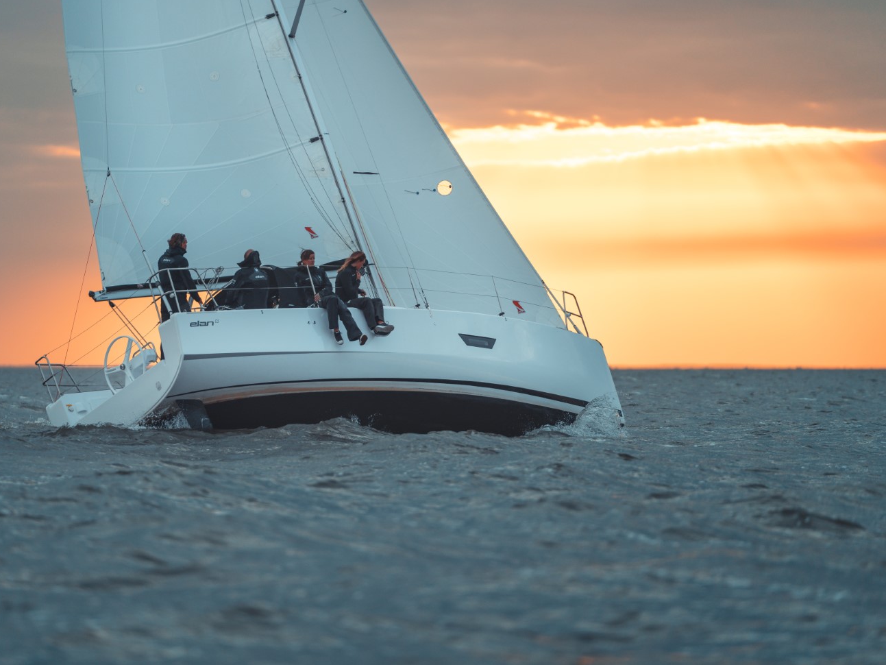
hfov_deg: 8.8
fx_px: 5734
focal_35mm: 224
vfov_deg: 6.6
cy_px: 296
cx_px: 381
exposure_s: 1/1250
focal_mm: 186
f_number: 2.8
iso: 400
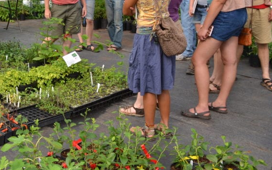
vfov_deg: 25.4
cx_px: 29
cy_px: 37
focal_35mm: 50
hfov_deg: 37.7
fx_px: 370
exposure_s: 1/125
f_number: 5.6
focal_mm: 18
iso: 200
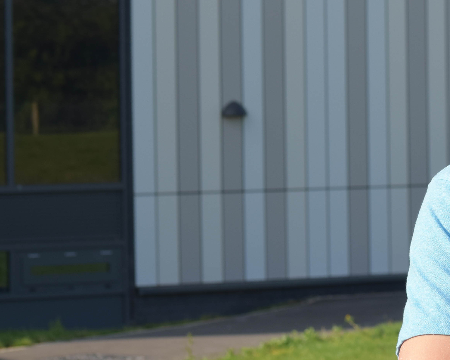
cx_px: 535
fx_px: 2770
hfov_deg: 9.2
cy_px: 90
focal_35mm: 208
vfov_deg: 7.4
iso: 200
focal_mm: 60
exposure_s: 1/320
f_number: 9
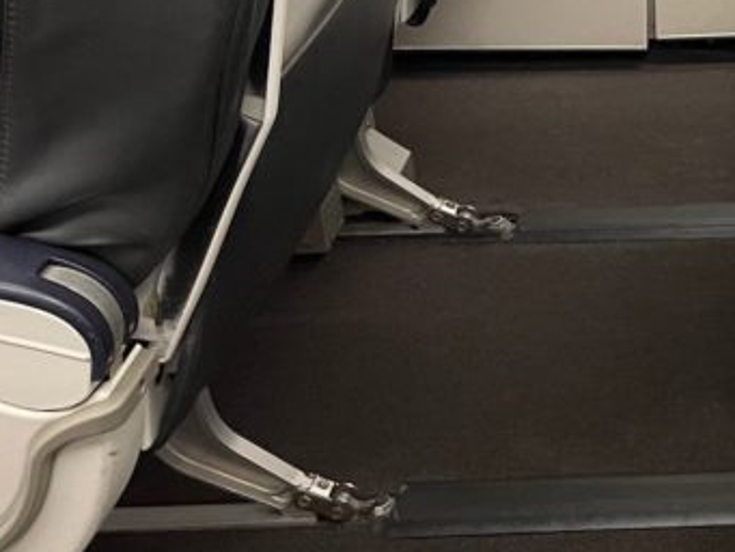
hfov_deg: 22.5
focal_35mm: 78
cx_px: 944
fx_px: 1657
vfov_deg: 18.1
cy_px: -82
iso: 200
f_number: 1.6
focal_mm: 5.1
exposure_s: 1/57
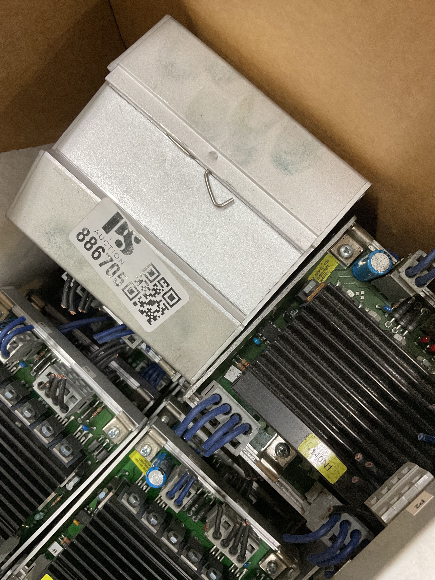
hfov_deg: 48.2
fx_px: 486
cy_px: 290
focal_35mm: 29
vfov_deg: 61.7
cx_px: 218
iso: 80
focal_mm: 3
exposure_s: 1/50
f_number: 1.8
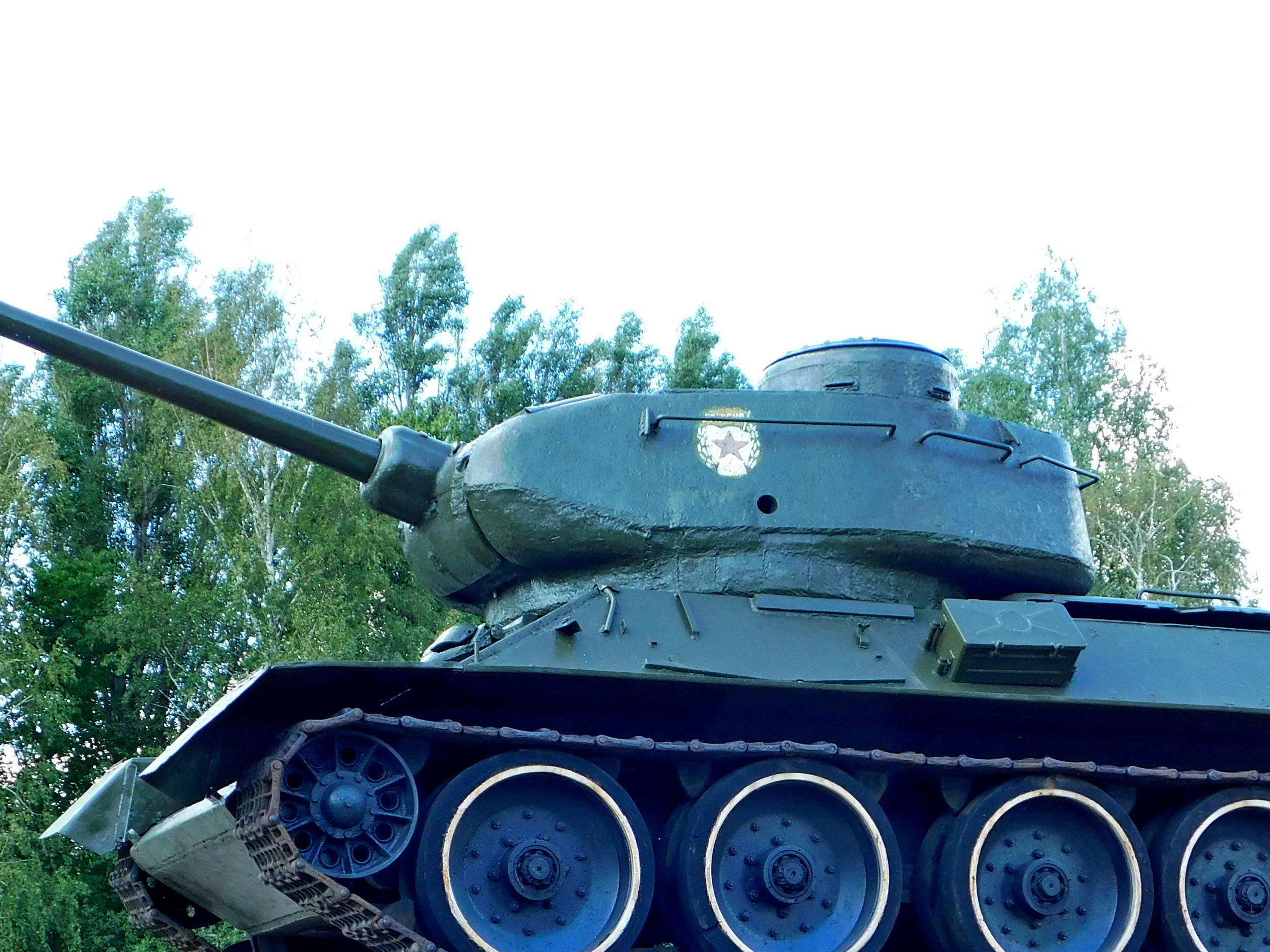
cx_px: 623
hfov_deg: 27.0
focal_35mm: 72
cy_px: 730
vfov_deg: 20.3
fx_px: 2641
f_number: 3.6
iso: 125
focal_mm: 7.1
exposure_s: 1/125
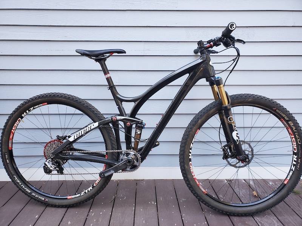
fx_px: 227
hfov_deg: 67.3
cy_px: 113
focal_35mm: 26
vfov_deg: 53.1
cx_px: 151
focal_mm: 4.3
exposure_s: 1/120
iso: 160
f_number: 2.4
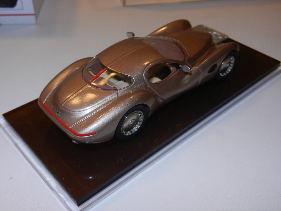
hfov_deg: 49.0
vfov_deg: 37.7
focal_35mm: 38
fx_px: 308
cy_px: 106
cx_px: 140
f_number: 8
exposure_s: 1/30
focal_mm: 6.9
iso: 200
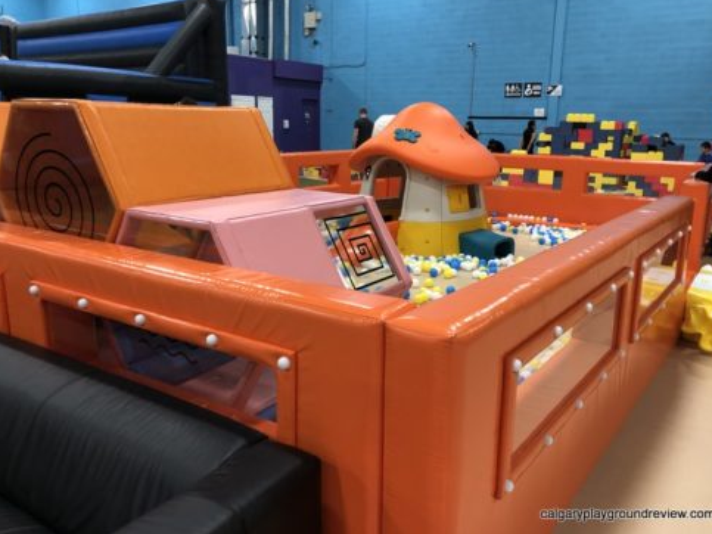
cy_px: 260
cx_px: 366
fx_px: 596
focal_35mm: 29
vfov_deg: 48.2
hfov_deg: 61.7
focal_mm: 4
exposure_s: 1/17
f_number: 1.8
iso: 40
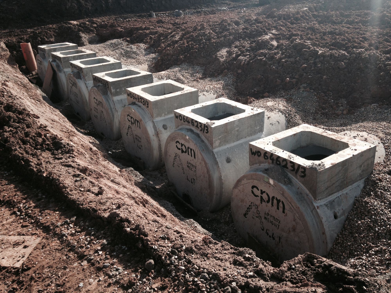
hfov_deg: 55.4
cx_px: 196
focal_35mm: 33
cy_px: 146
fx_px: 373
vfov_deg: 42.9
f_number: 2.4
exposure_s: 1/1004
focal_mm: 4.12
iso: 50
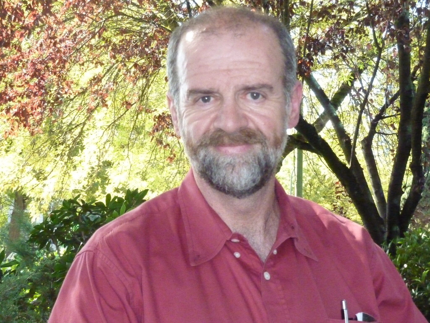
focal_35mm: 72
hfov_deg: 27.0
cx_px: 215
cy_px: 162
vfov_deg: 20.4
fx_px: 894
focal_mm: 11.9
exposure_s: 1/500
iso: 1600
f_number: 5
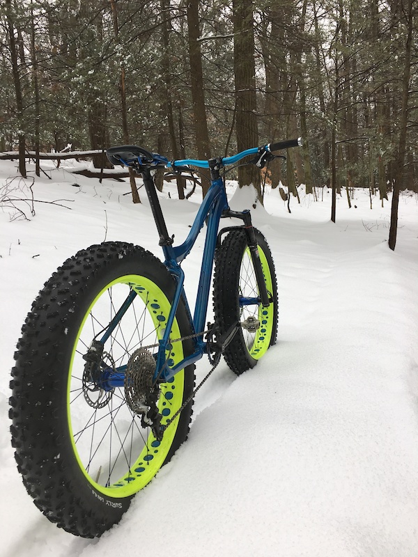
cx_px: 209
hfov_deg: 48.2
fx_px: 467
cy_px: 278
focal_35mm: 29
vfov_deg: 61.7
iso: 25
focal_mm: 4.15
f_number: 2.2
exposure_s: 1/180
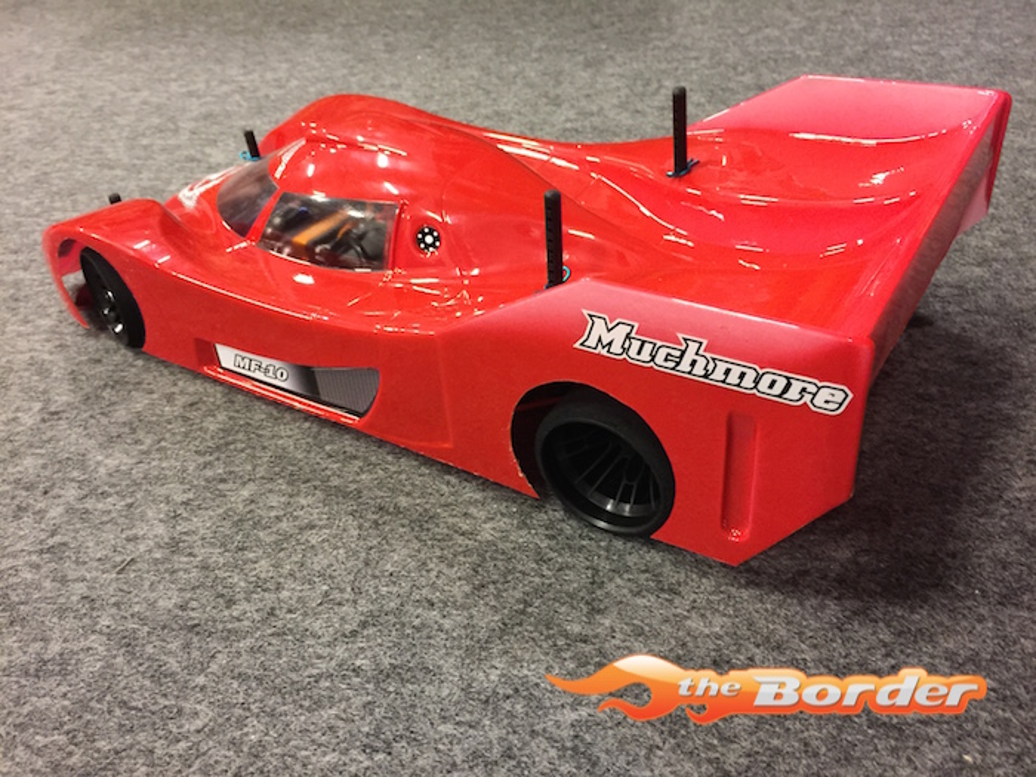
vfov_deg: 48.2
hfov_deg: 61.7
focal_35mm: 29
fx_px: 868
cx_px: 518
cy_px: 388
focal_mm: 4.15
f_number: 2.2
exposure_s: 1/8
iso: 200
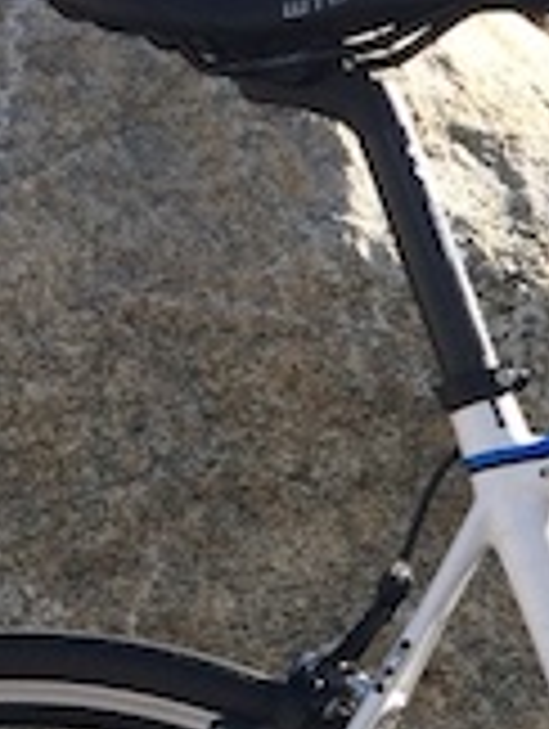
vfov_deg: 13.0
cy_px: 842
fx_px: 3121
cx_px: 1116
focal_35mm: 148
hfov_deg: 9.4
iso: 32
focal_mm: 4.12
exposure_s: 1/855
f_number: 2.2
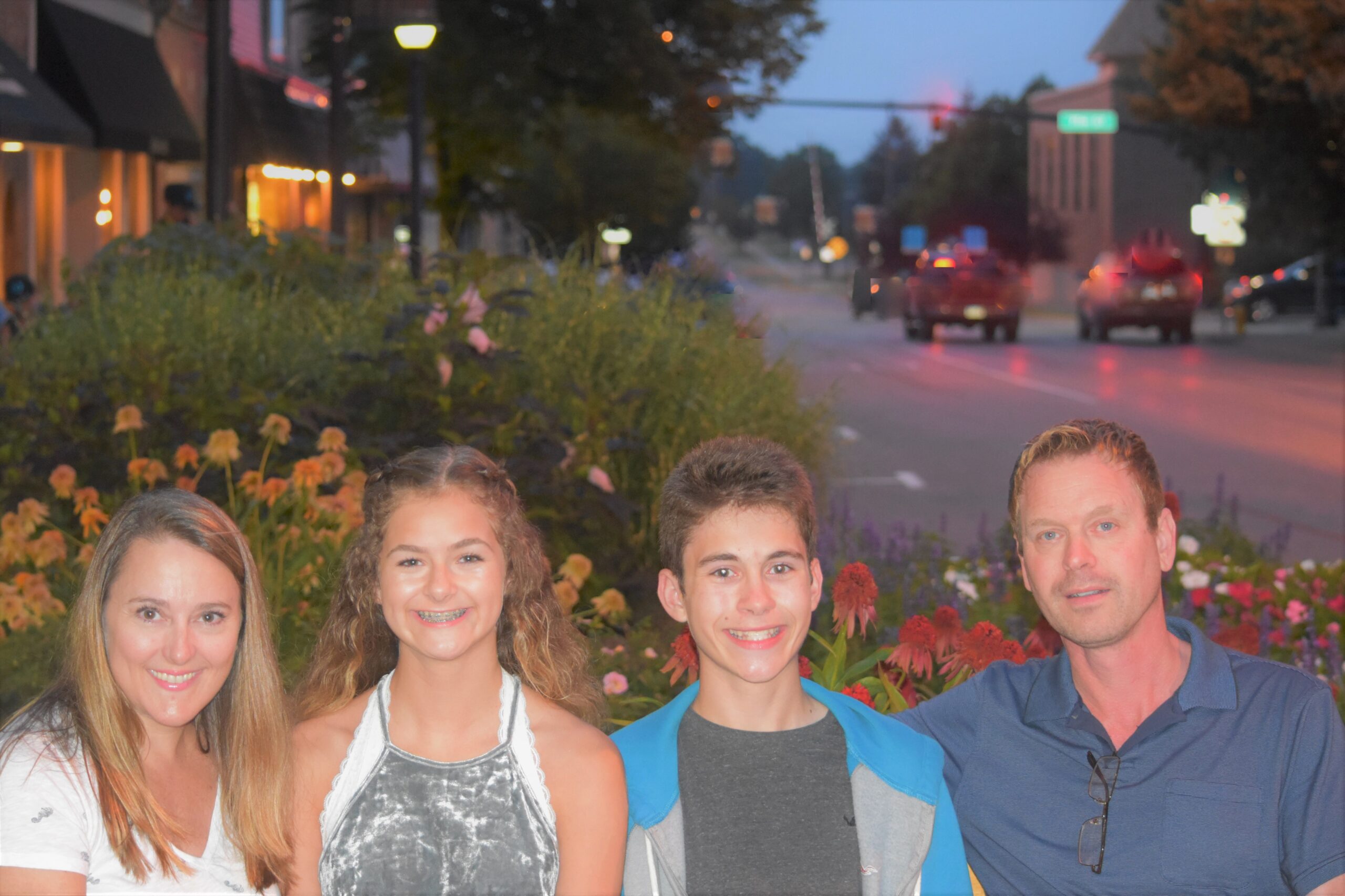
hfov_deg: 24.6
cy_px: 448
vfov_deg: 16.5
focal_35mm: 82
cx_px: 672
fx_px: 3082
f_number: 4.5
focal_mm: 55
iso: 3600
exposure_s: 1/60
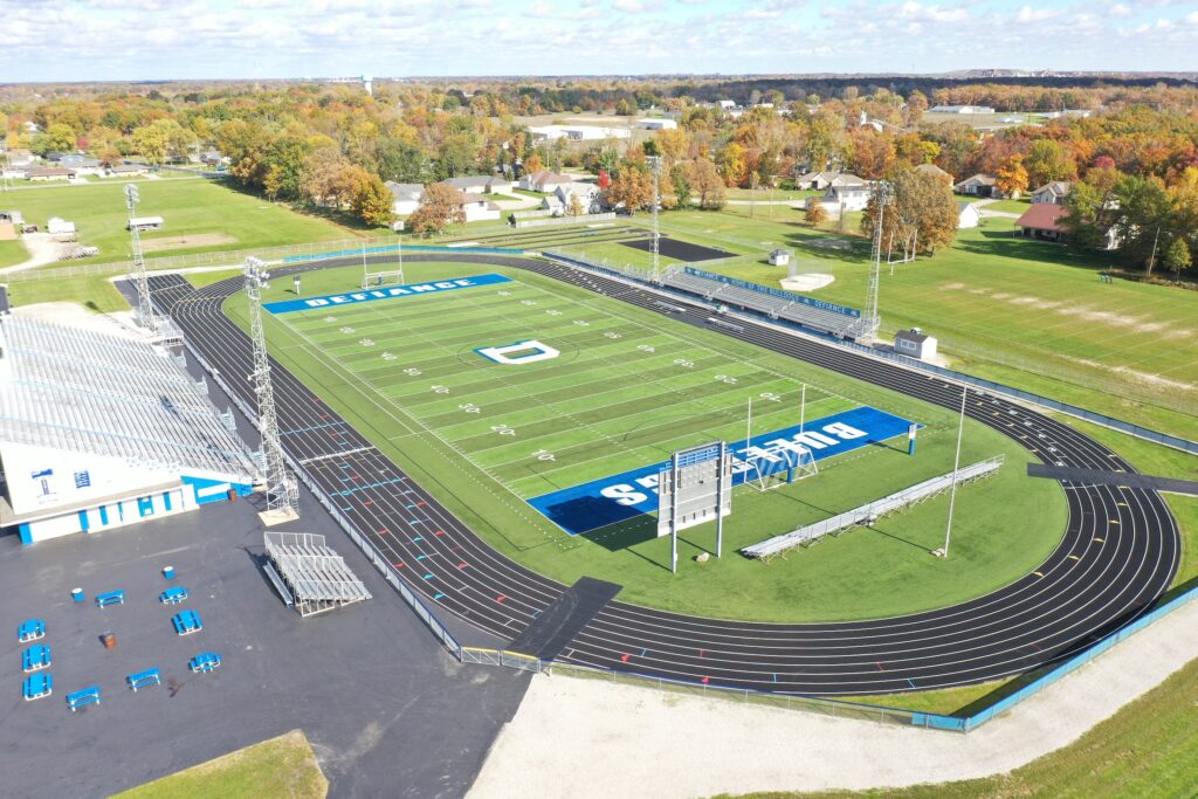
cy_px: 400
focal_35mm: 28
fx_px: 932
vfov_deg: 46.4
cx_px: 599
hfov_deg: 65.5
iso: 100
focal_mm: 10.26
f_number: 5
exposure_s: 1/240
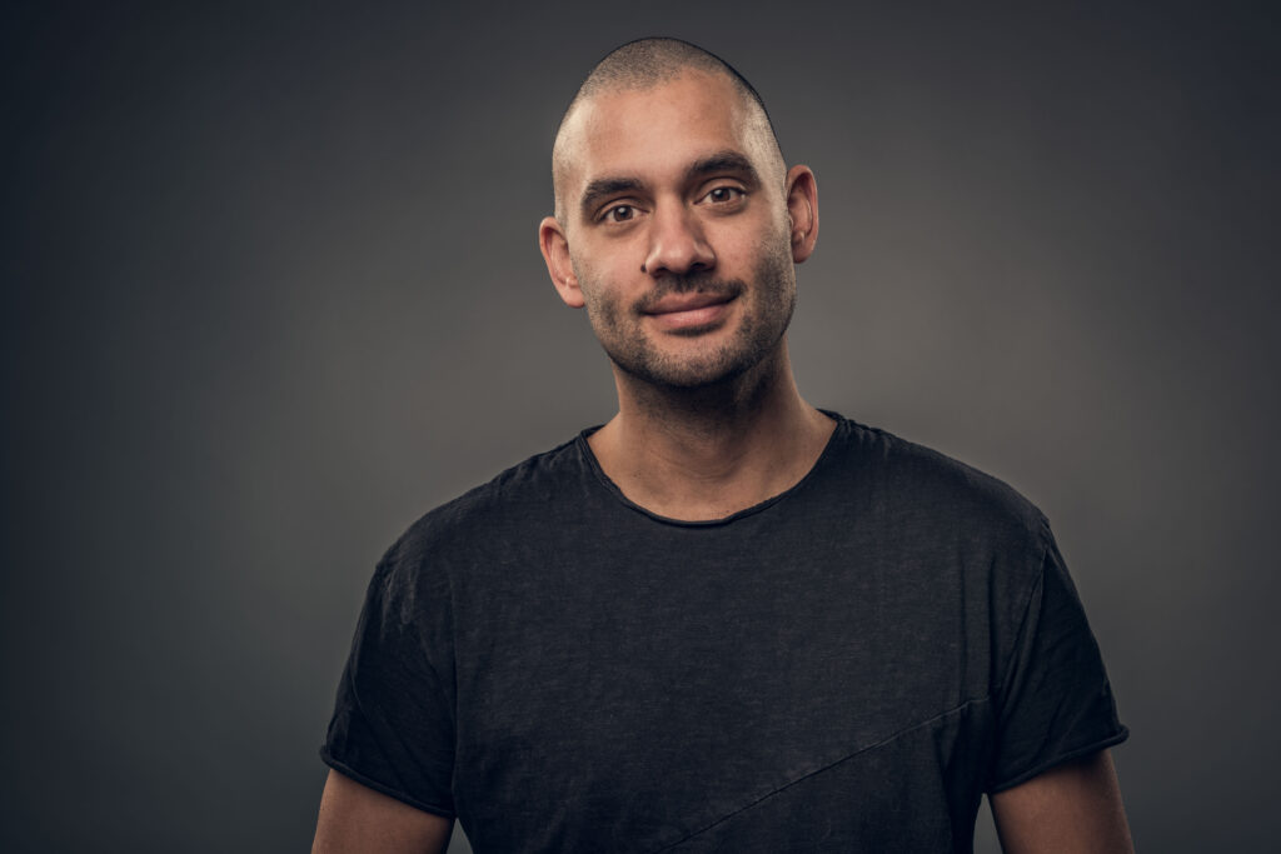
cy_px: 427
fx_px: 1779
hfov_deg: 39.6
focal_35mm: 50
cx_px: 640
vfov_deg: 27.0
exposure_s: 1/160
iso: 50
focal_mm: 50
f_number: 10
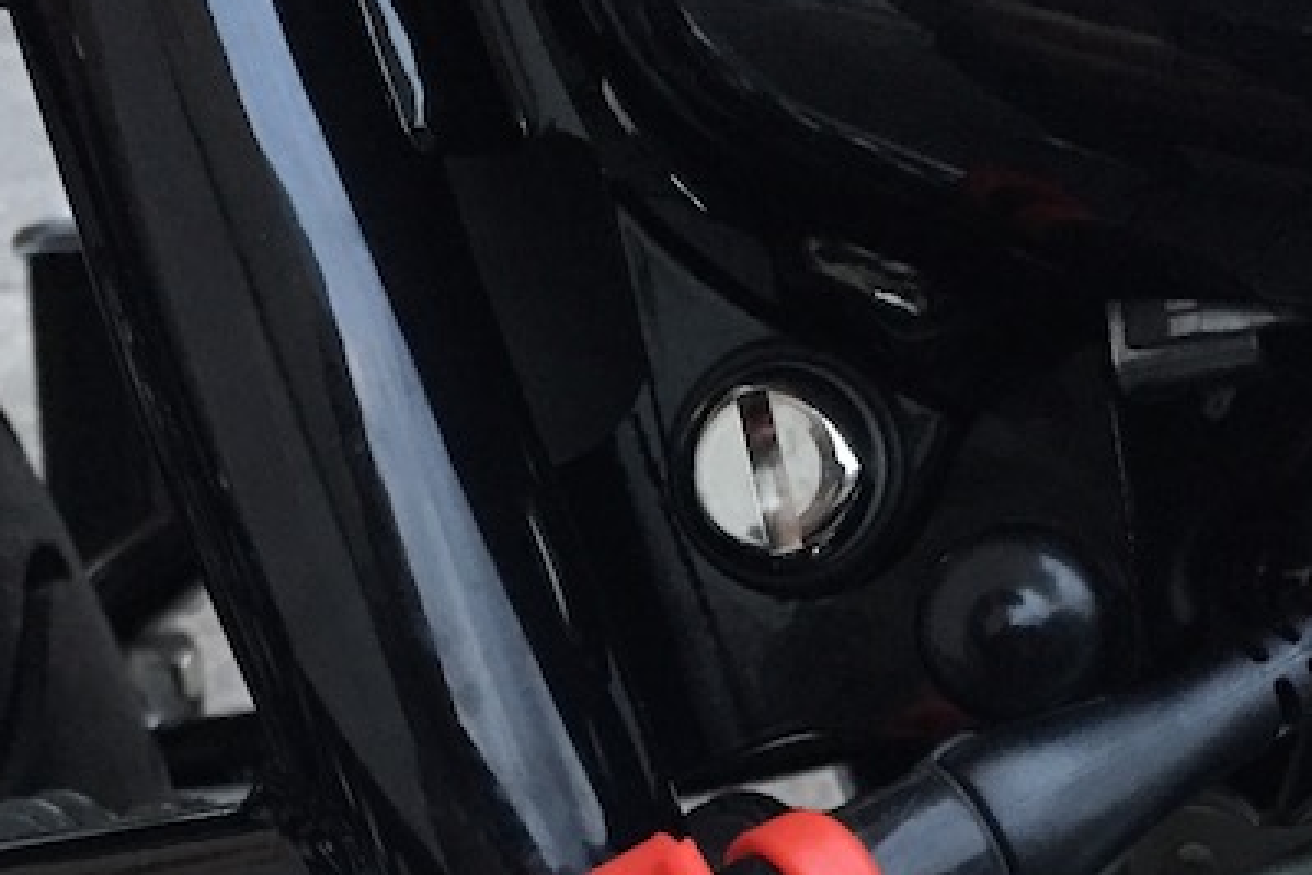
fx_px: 2478
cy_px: 988
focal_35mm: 68
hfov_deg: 29.7
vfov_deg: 19.1
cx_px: 664
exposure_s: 1/33
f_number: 2.2
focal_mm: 4.15
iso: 320
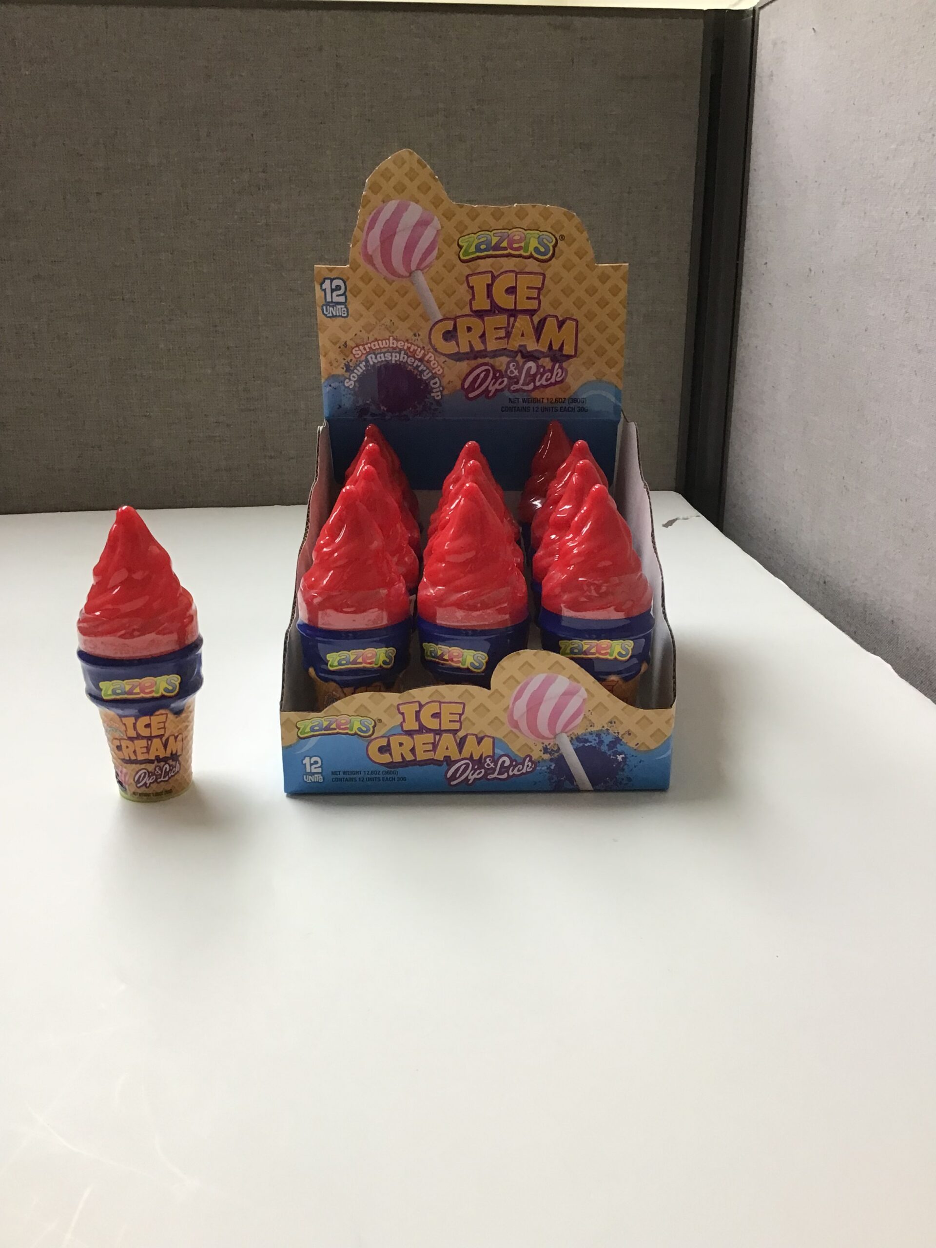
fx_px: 1118
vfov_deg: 58.4
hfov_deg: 45.4
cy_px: 624
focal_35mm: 31
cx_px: 468
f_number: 2.4
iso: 64
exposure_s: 1/30
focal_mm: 3.3
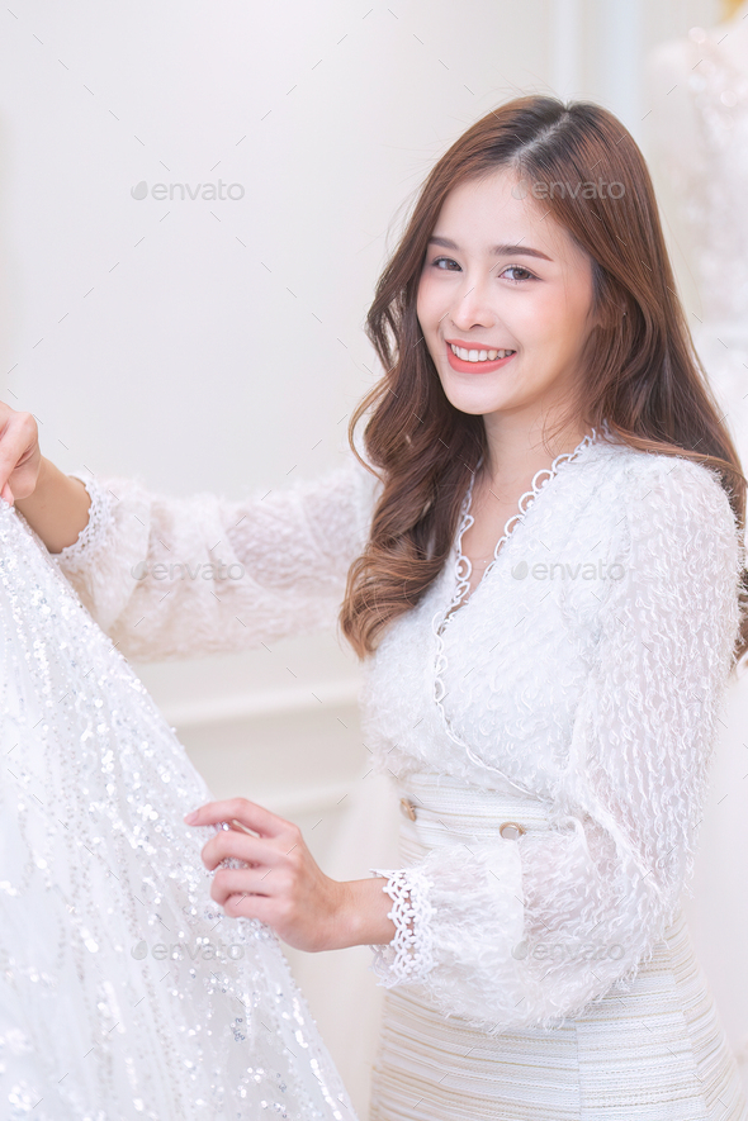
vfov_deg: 27.0
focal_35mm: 75
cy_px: 560
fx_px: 2337
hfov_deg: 18.2
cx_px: 374
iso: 125
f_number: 1.2
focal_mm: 50
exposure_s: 1/100
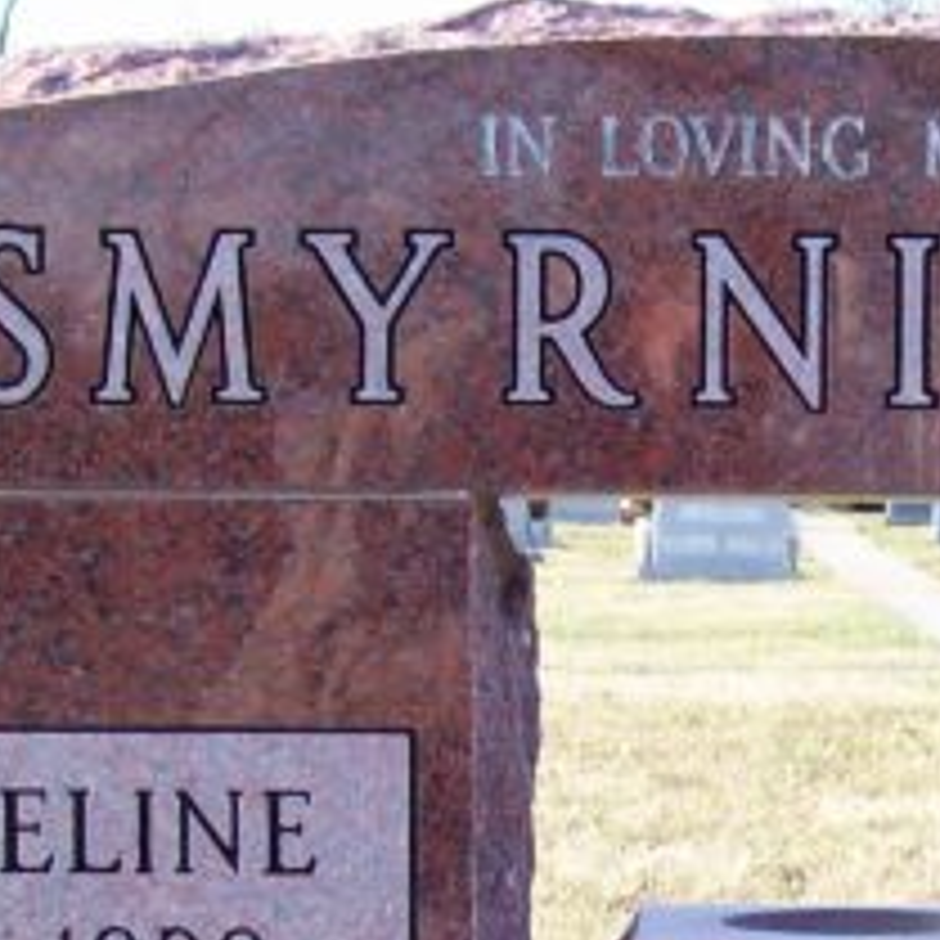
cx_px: 819
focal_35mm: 117
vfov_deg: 14.6
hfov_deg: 14.8
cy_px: 953
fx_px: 3595
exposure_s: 1/214
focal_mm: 6
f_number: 2.7
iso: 80
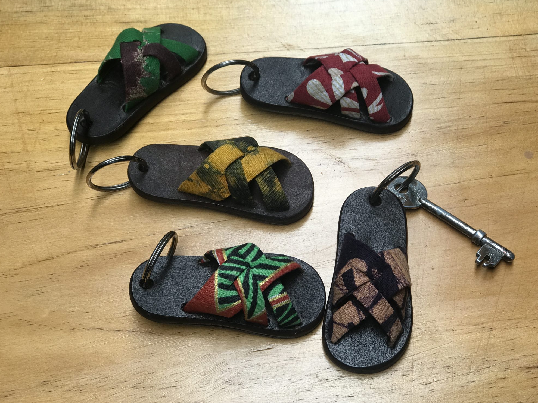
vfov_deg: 24.8
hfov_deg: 32.7
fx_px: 917
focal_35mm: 59
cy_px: 201
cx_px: 275
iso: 32
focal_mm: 6.6
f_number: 2.8
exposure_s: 1/93
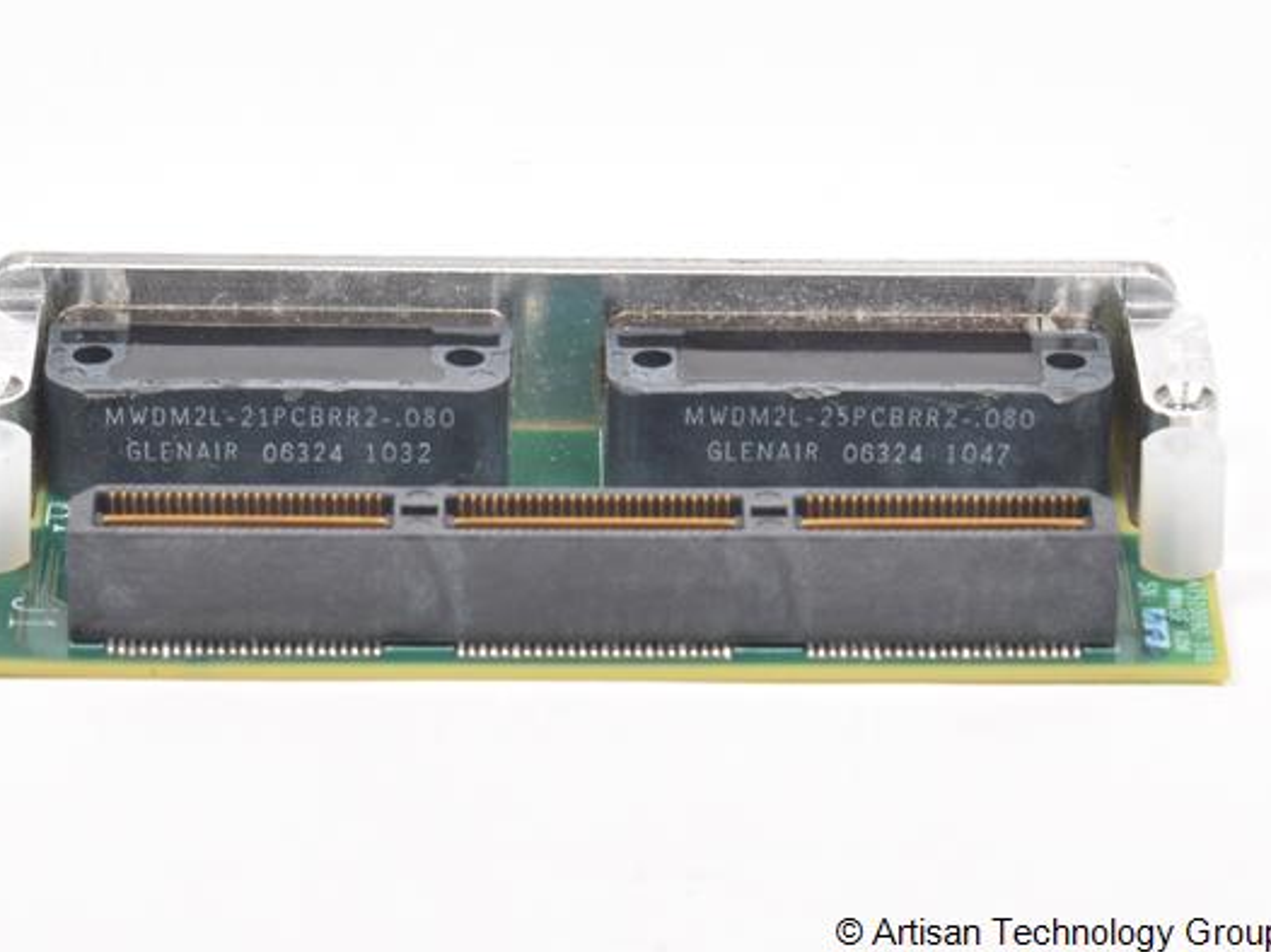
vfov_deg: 16.3
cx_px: 580
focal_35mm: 91
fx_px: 3323
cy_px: 474
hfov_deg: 21.6
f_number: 11
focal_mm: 55
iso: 200
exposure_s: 1/200
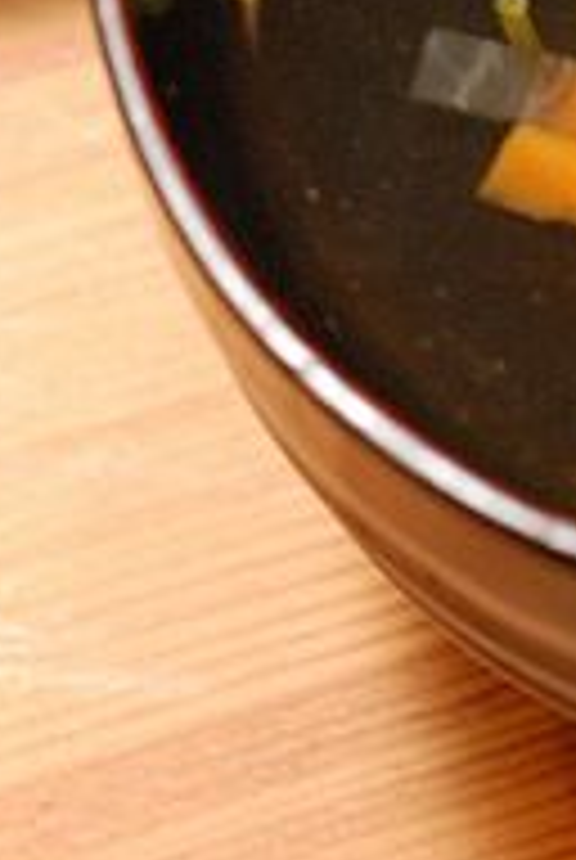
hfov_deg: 5.7
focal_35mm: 240
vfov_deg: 8.5
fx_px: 5739
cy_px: -239
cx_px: 630
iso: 1000
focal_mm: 50
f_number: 6.3
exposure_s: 1/20
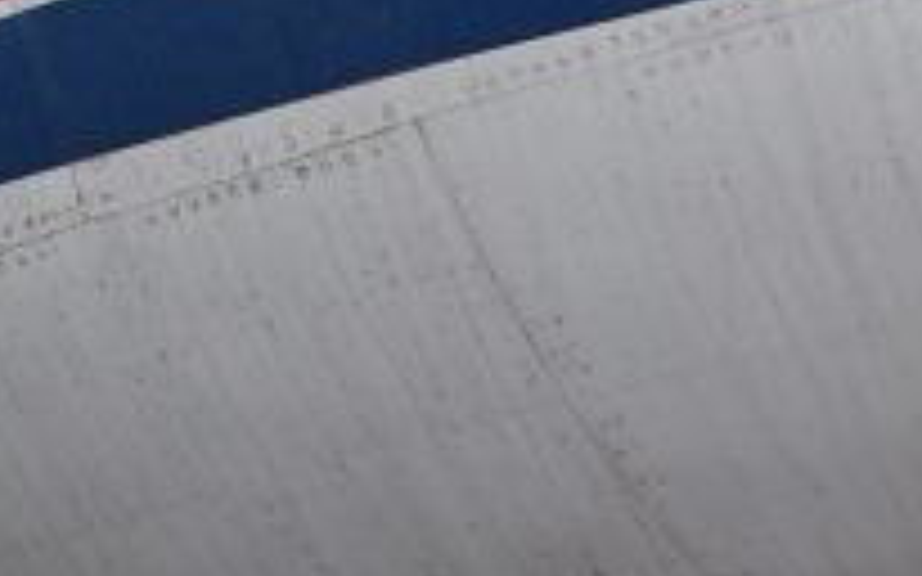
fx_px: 3366
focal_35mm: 134
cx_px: 616
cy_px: 1084
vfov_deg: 9.3
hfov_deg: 15.6
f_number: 6.3
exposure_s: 1/160
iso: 100
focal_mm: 18
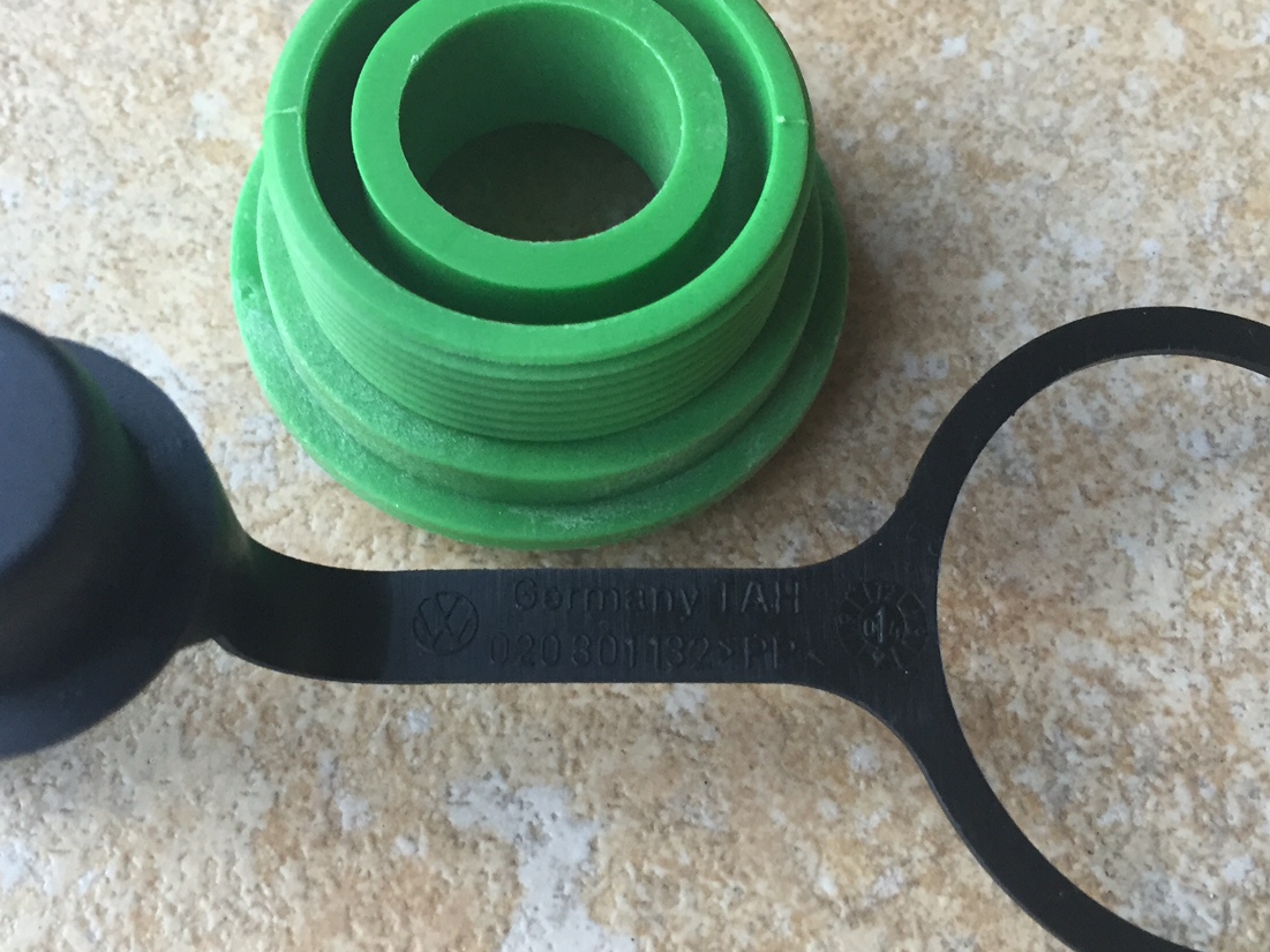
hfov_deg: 43.9
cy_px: 526
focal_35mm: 43
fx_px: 1577
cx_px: 622
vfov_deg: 33.5
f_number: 2.2
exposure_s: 1/30
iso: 50
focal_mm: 4.15
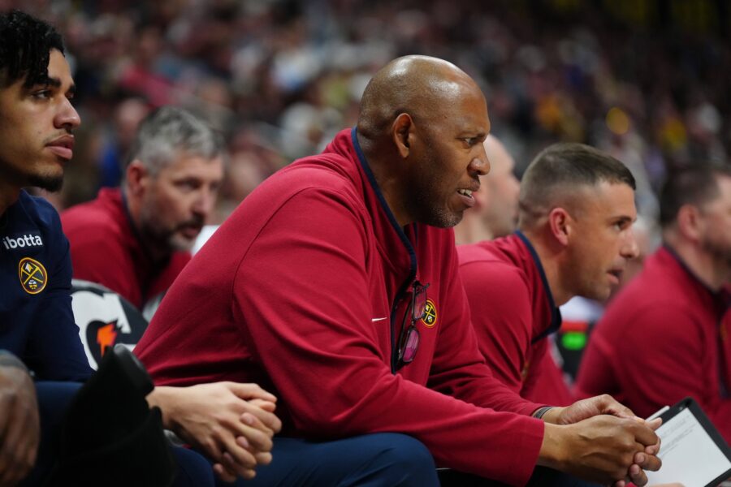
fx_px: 3188
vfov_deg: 8.7
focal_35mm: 157
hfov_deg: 13.1
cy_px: 244
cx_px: 366
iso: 5000
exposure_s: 1/2500
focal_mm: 157
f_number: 2.8
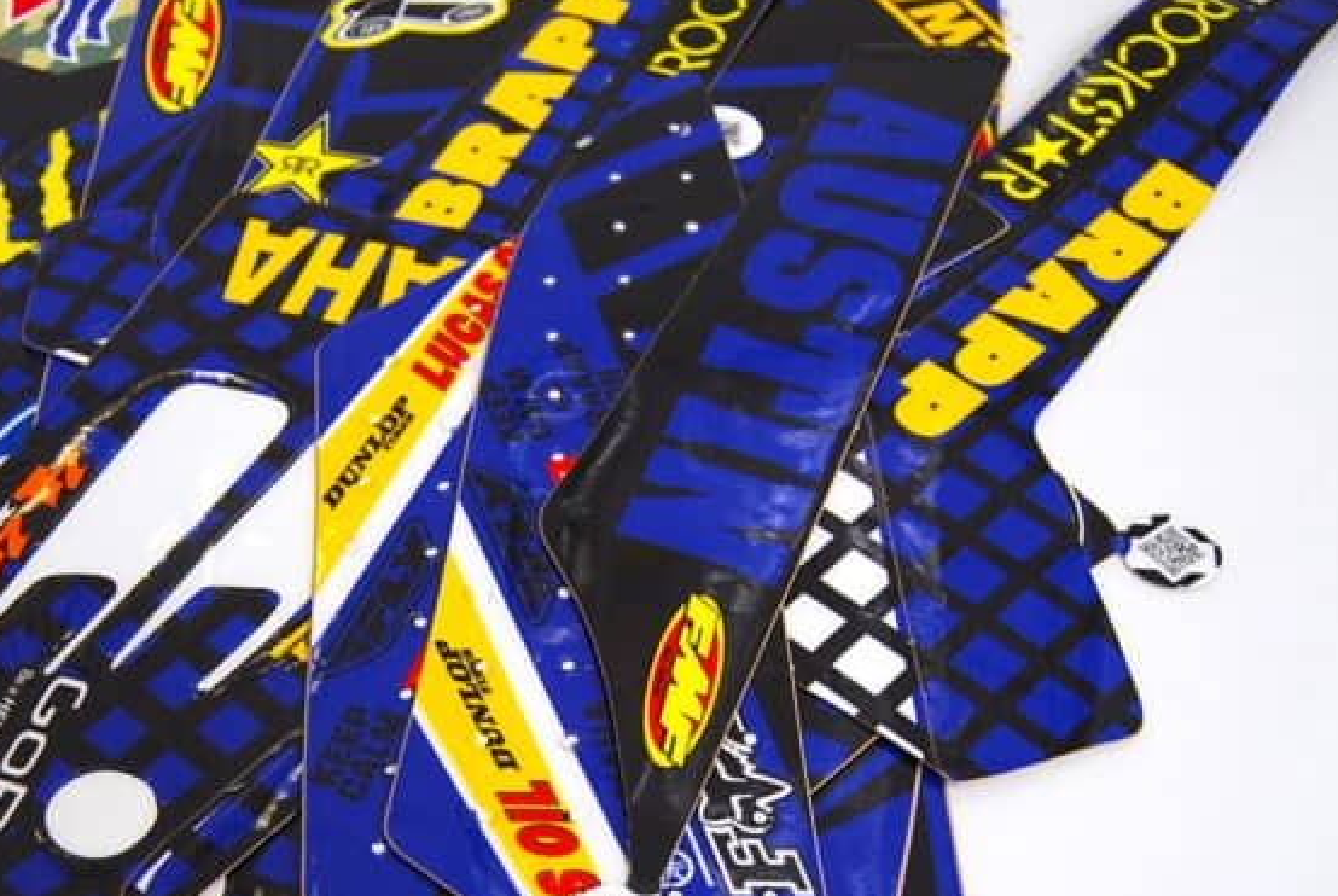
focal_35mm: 61
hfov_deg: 32.6
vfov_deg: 22.1
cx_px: 447
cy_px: 697
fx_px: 2270
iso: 250
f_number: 3.8
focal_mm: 22
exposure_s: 1/30
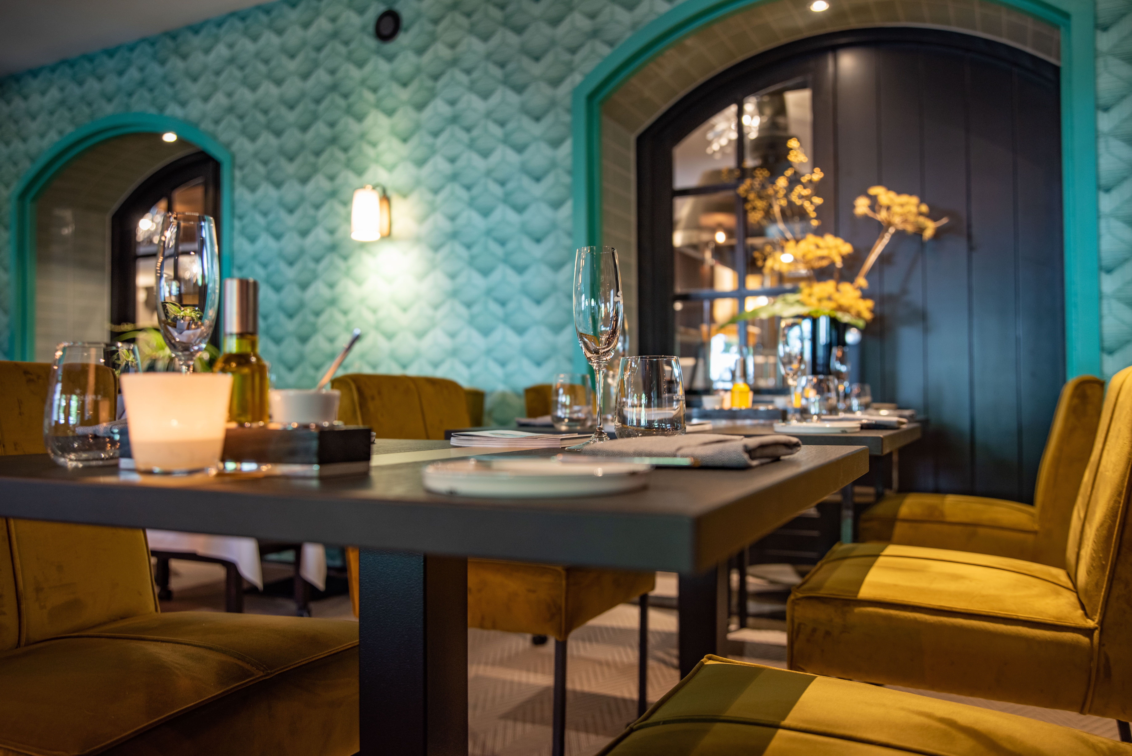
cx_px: 566
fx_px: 944
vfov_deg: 43.6
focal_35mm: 30
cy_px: 378
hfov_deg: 61.9
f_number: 2.8
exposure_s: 1/13
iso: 320
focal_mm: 30
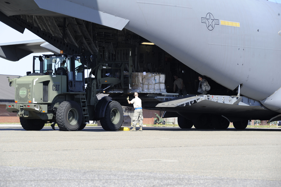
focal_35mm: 135
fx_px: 1053
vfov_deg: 10.1
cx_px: 140
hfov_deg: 15.2
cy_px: 94
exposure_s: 1/250
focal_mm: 135
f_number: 8
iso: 250
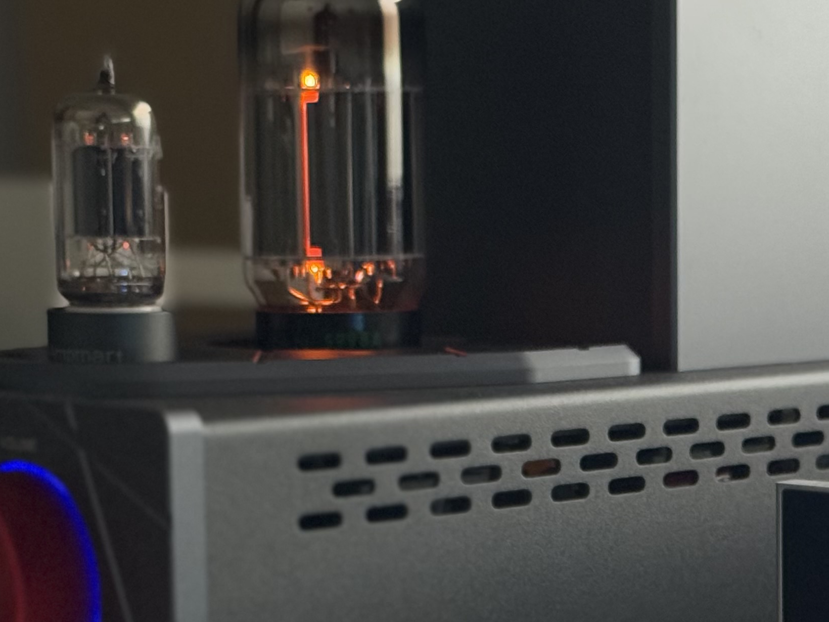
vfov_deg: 12.5
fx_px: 2826
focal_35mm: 118
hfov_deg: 16.6
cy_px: 522
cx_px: 580
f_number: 1.78
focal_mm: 6.76
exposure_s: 1/27
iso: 640
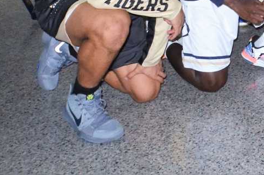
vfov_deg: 6.5
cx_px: 549
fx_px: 1493
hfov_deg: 9.4
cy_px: -196
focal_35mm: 204
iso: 1250
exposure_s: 1/200
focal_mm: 32
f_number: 10
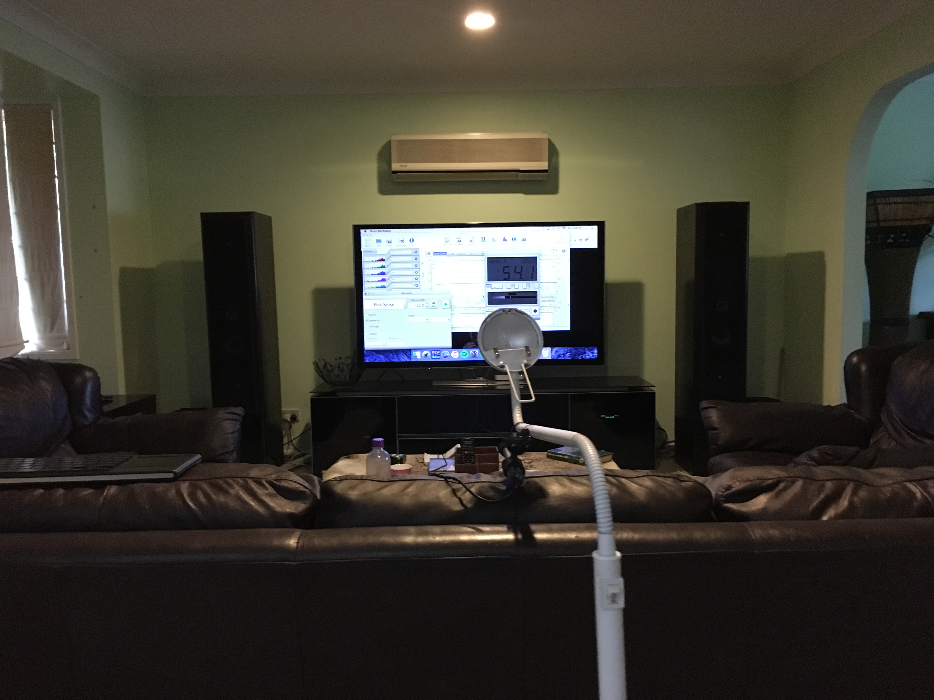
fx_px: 782
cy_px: 350
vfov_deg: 48.2
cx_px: 467
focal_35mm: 29
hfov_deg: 61.7
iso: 320
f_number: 2.2
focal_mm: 4.15
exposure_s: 1/17
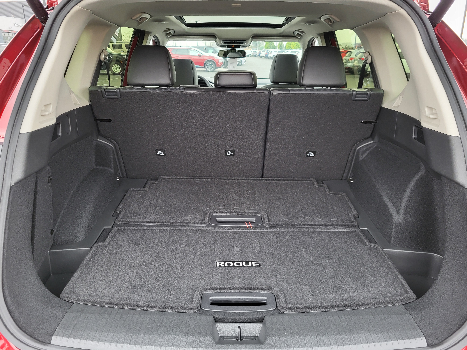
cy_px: 175
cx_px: 234
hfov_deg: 67.3
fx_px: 351
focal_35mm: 26
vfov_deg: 53.1
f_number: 1.8
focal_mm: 5.4
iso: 160
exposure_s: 1/120
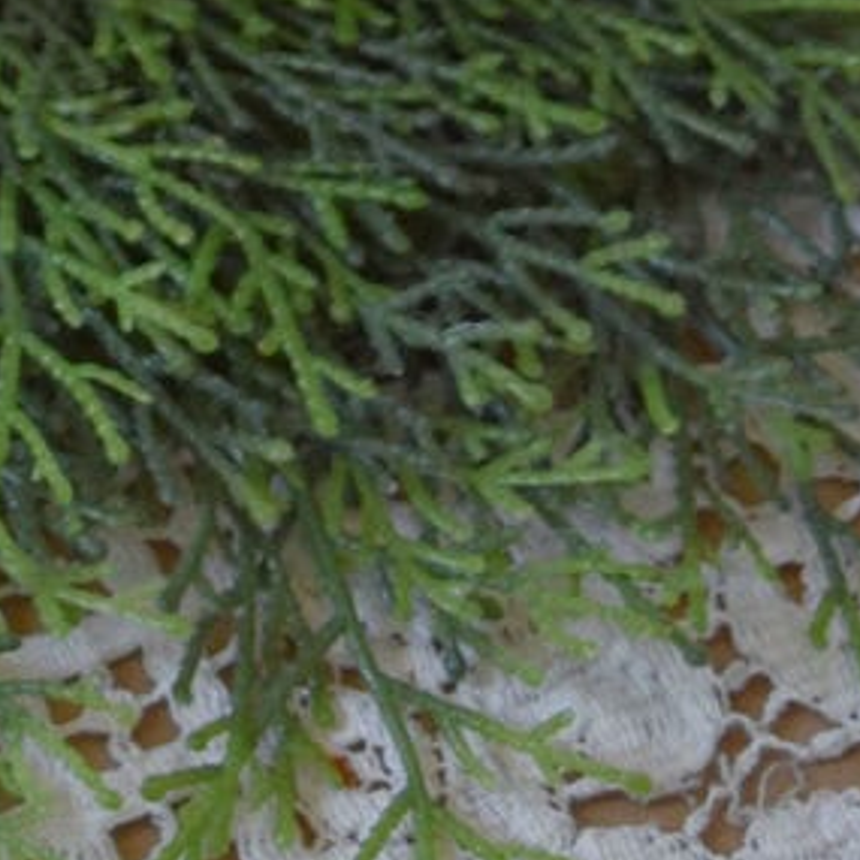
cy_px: -658
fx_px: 5509
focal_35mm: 196
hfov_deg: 8.8
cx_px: -269
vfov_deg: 8.6
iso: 400
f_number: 5
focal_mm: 38
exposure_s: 1/100
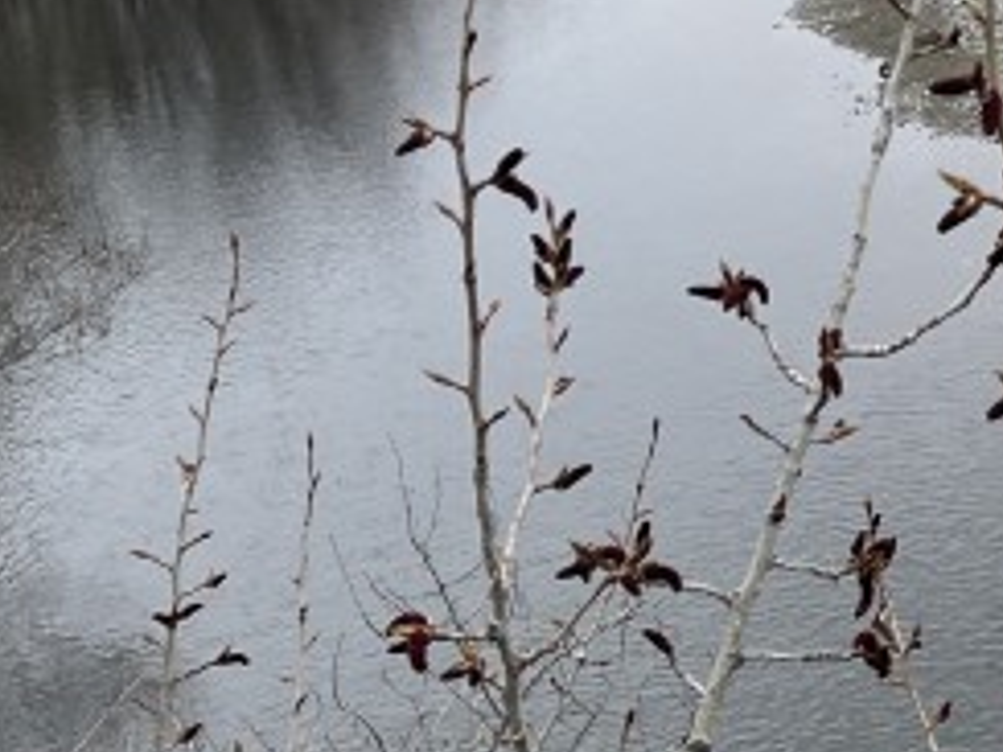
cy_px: -33
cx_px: 1661
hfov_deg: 16.0
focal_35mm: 109
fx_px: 3158
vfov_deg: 13.4
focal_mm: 5.1
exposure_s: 1/2571
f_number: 1.6
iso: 50
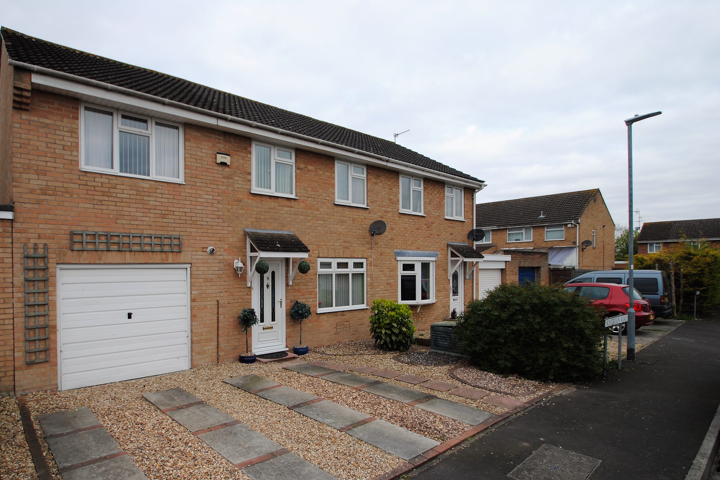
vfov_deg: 64.5
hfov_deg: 86.9
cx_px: 345
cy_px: 249
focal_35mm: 19
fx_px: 380
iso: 110
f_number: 5.6
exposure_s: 1/125
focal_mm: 12
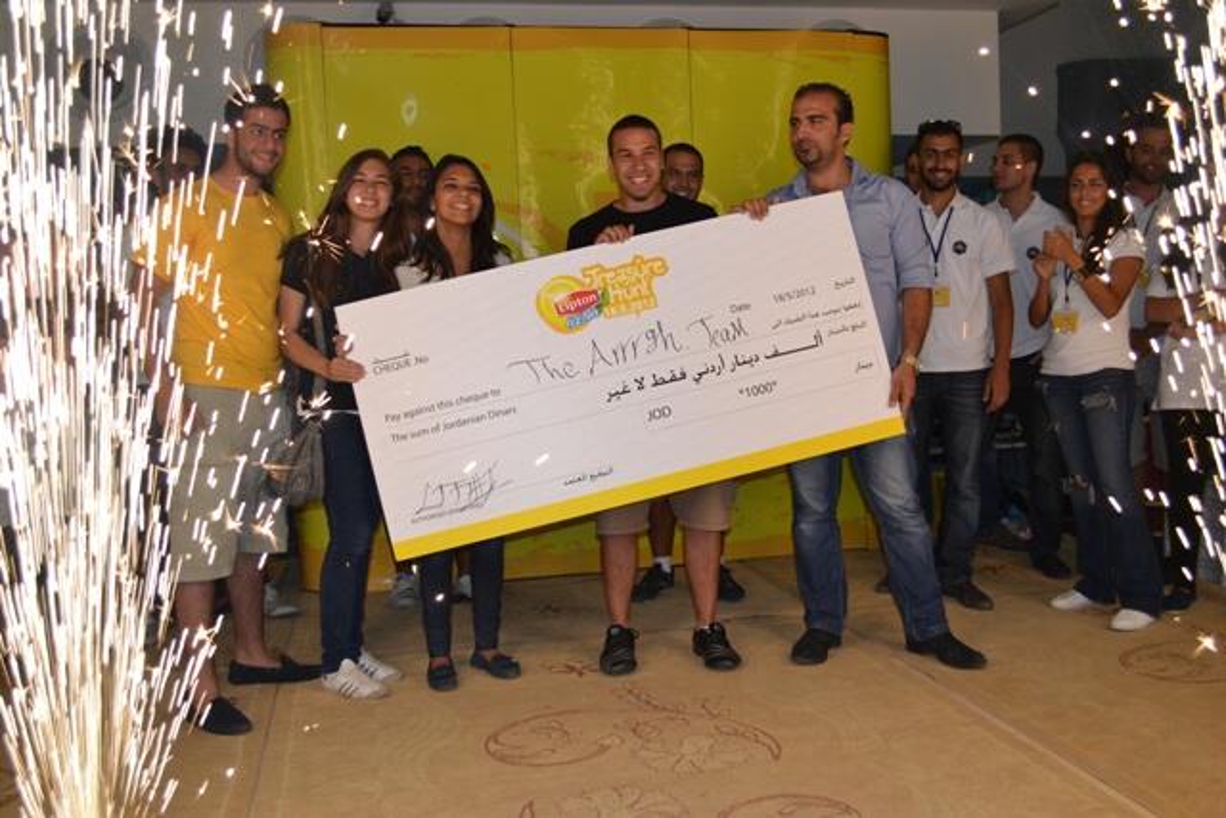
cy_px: 409
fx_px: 1124
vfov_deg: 40.0
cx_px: 613
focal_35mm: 33
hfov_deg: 57.2
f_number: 4
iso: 320
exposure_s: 1/125
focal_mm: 22
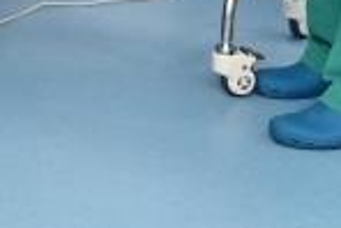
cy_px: -462
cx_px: -442
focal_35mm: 187
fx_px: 1773
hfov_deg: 9.8
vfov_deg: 6.7
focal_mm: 18
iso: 1250
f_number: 5.6
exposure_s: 1/200
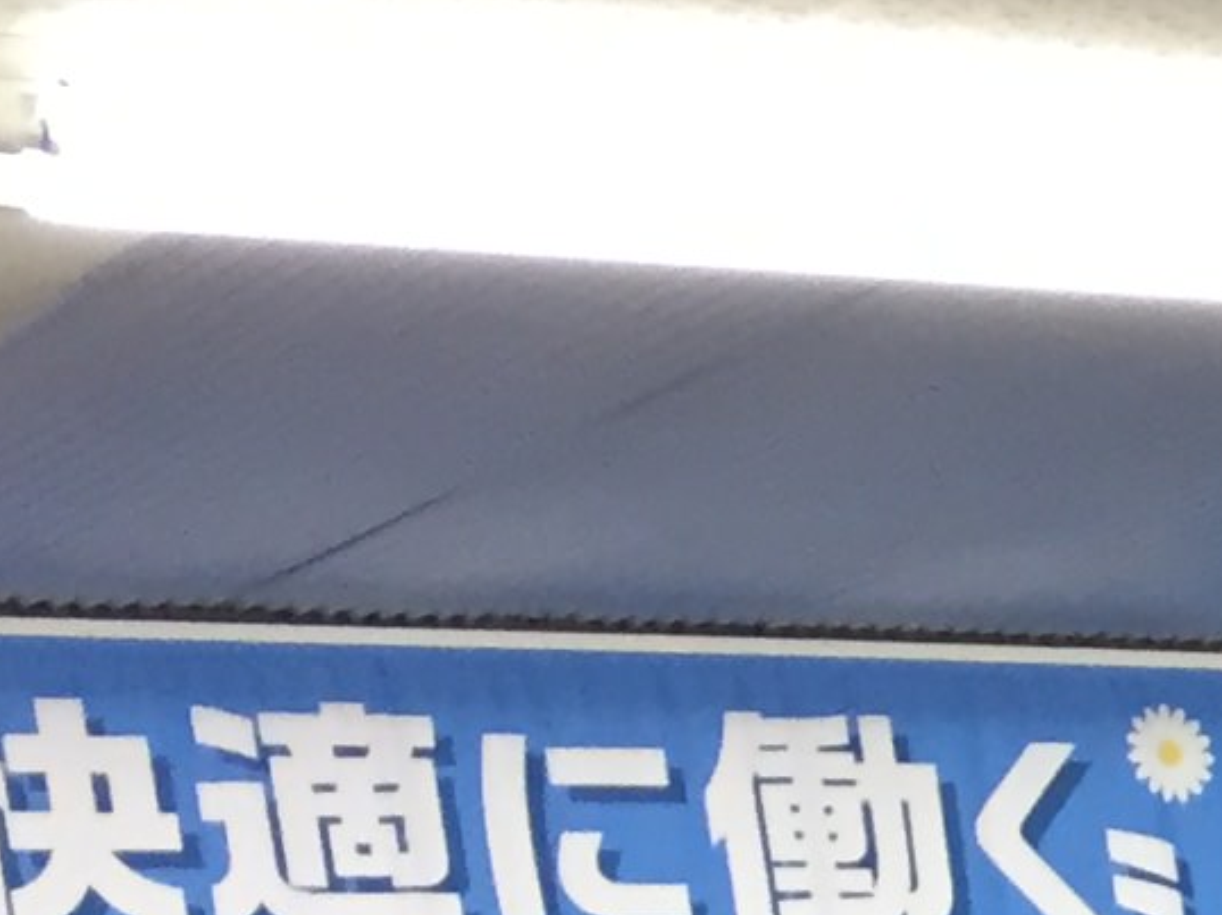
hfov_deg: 10.0
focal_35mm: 176
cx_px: 2819
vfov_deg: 7.6
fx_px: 6210
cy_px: 2538
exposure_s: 1/30
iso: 50
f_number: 2.2
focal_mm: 4.15
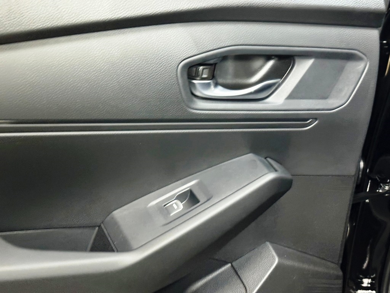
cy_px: 146
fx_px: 541
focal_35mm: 48
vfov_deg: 30.3
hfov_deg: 39.7
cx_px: 195
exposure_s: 1/24
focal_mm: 6.86
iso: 640
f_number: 1.78
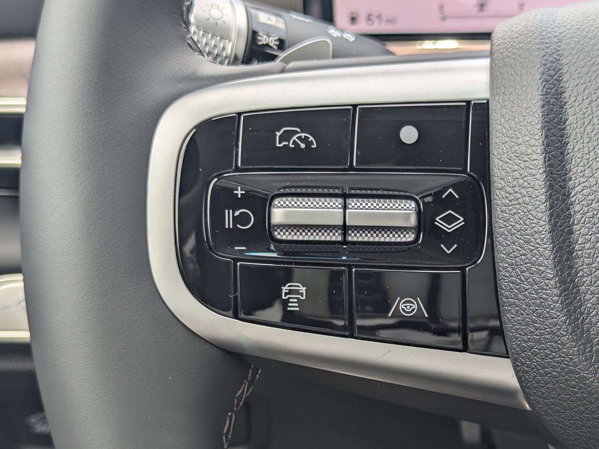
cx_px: 424
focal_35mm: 72
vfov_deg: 20.3
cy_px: 316
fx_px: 1246
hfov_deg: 26.8
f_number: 1.85
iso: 42
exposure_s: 1/411
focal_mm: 6.81
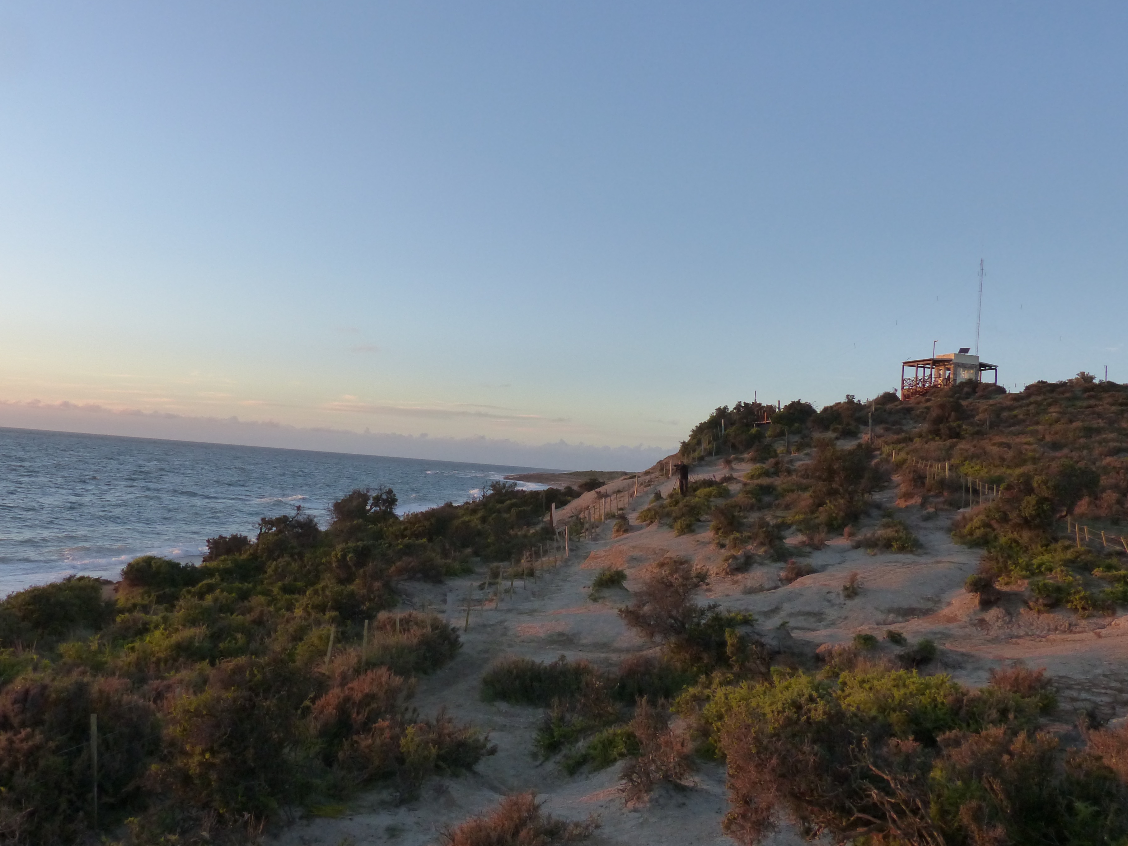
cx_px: 525
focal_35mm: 32
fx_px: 1043
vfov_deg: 44.2
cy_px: 411
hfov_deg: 56.8
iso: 250
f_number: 4
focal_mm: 5.3
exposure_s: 1/250
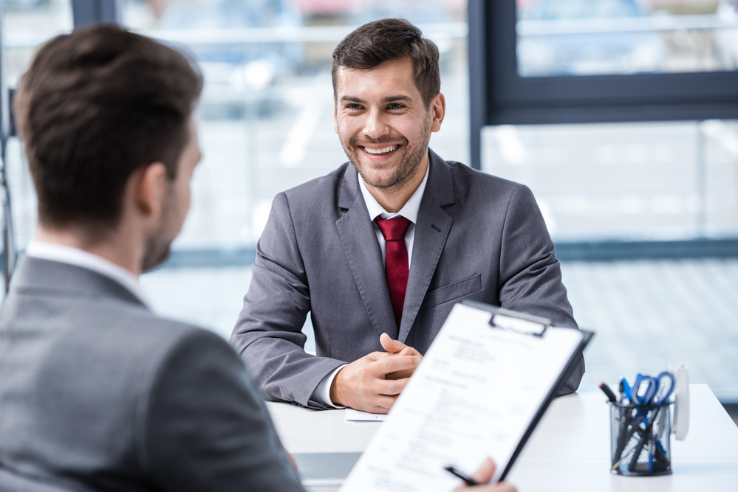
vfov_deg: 9.2
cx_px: 369
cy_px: 246
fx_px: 3076
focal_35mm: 150
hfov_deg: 13.7
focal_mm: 150
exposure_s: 1/125
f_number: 4
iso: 400
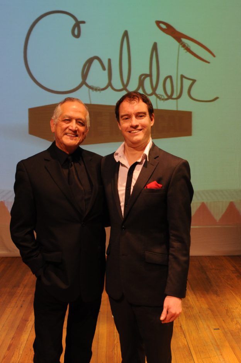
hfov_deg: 28.0
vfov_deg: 41.2
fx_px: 483
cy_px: 182
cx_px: 120
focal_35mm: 48
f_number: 5
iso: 1250
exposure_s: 1/125
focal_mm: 32
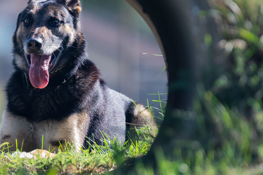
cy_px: 50
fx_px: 4709
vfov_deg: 2.1
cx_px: 60
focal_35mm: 645
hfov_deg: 3.2
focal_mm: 200
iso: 1600
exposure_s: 1/8000
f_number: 2.8
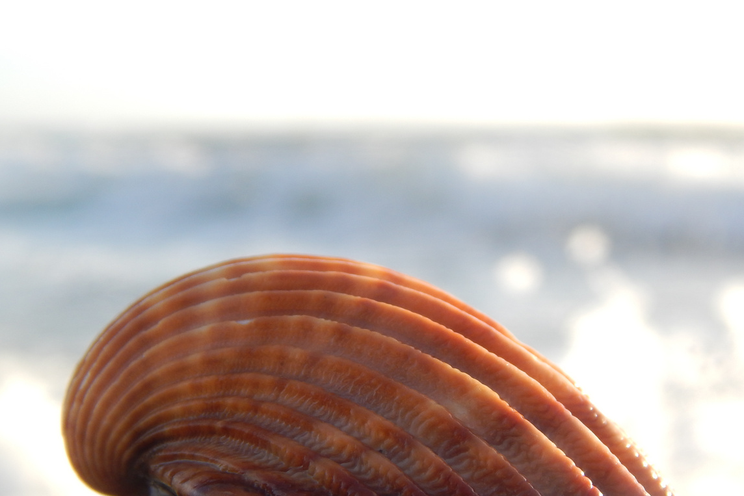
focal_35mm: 72
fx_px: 1488
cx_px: 400
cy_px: 343
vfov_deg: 18.9
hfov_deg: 28.1
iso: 125
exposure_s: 1/400
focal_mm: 9.7
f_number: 3.8
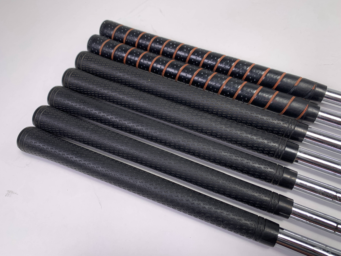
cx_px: 170
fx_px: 256
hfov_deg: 67.3
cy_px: 128
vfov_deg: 53.1
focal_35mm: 26
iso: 25
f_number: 1.8
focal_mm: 4.25
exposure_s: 1/229
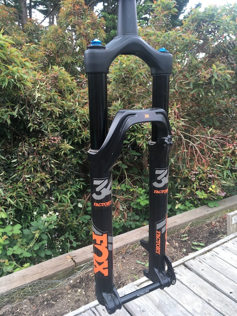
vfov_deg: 61.7
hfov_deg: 48.2
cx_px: 118
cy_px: 158
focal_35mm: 29
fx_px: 265
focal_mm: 4.15
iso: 25
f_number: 2.2
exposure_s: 1/120
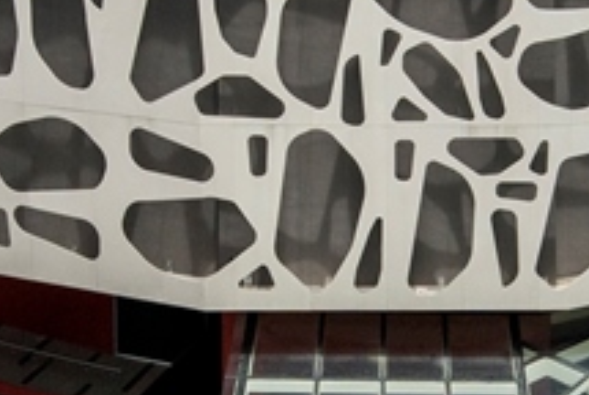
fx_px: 1343
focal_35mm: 82
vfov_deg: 16.7
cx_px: 416
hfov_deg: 24.5
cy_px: 229
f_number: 11
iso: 320
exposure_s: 1/320
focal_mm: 16
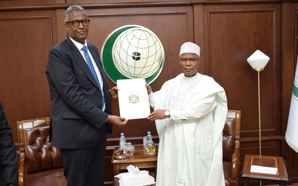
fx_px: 276
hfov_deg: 56.7
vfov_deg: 37.3
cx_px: 149
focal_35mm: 34
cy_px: 94
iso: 1250
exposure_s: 1/60
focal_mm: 22
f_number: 4
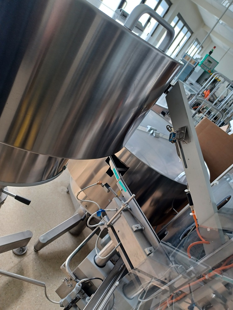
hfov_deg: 54.9
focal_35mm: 25
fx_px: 224
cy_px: 155
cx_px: 116
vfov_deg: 69.4
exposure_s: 1/49
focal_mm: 4.6
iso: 100
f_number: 1.8
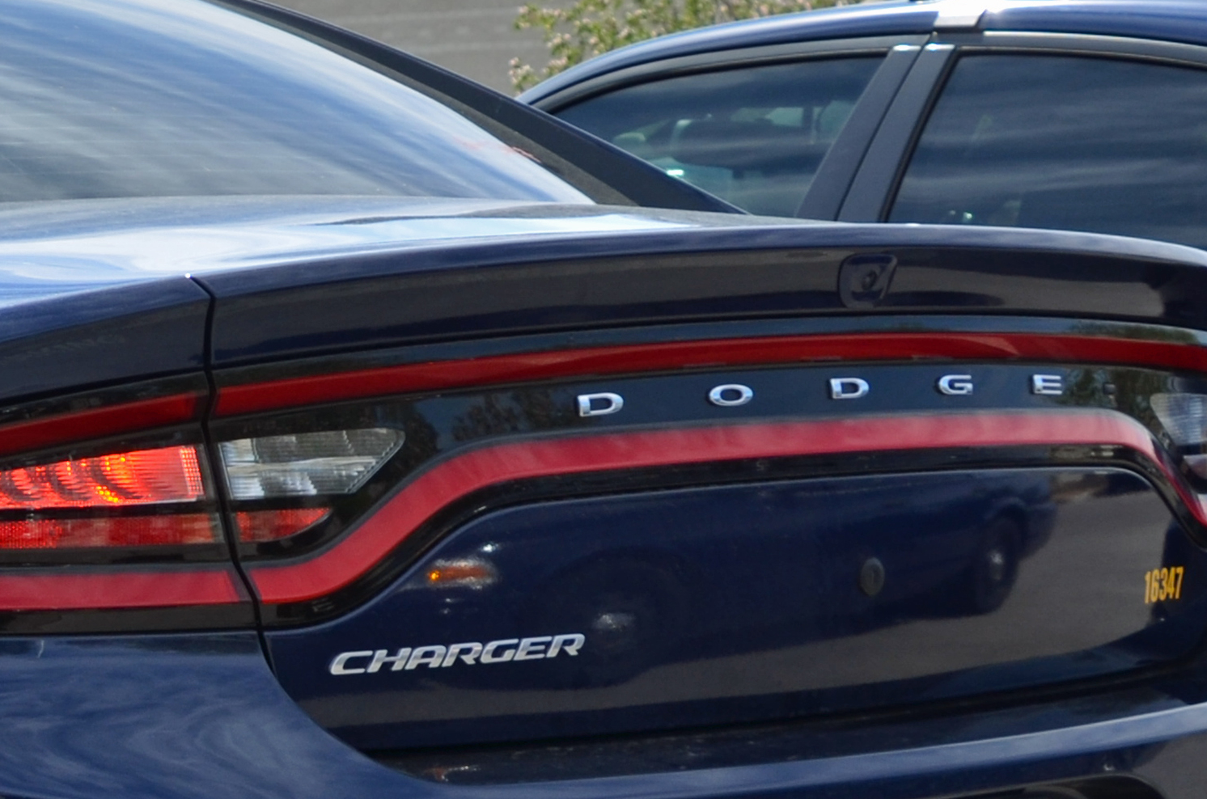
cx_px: -308
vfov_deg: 12.5
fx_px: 3647
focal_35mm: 109
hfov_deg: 17.7
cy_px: 611
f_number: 8
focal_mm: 22
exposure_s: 1/250
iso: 125
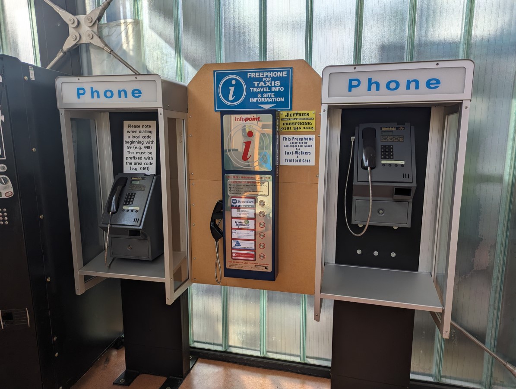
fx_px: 358
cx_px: 258
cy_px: 194
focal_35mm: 24
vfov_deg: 56.9
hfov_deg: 71.5
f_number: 1.85
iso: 36
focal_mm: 6.81
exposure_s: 1/455
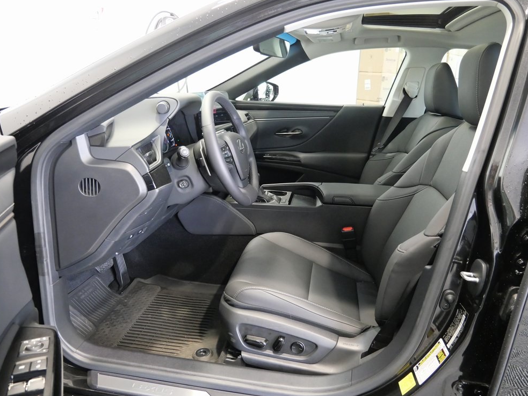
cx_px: 270
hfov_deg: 69.4
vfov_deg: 54.9
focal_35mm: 25
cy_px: 191
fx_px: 381
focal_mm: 12
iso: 3200
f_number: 3.5
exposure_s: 1/13
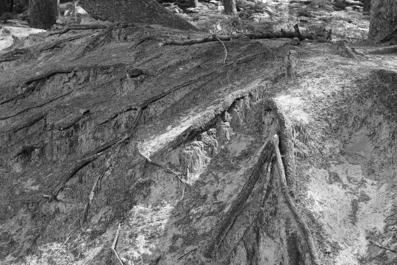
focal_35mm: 52
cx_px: 198
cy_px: 132
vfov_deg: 25.7
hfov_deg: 37.9
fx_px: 579
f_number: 5.6
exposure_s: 1/250
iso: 400
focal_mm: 35
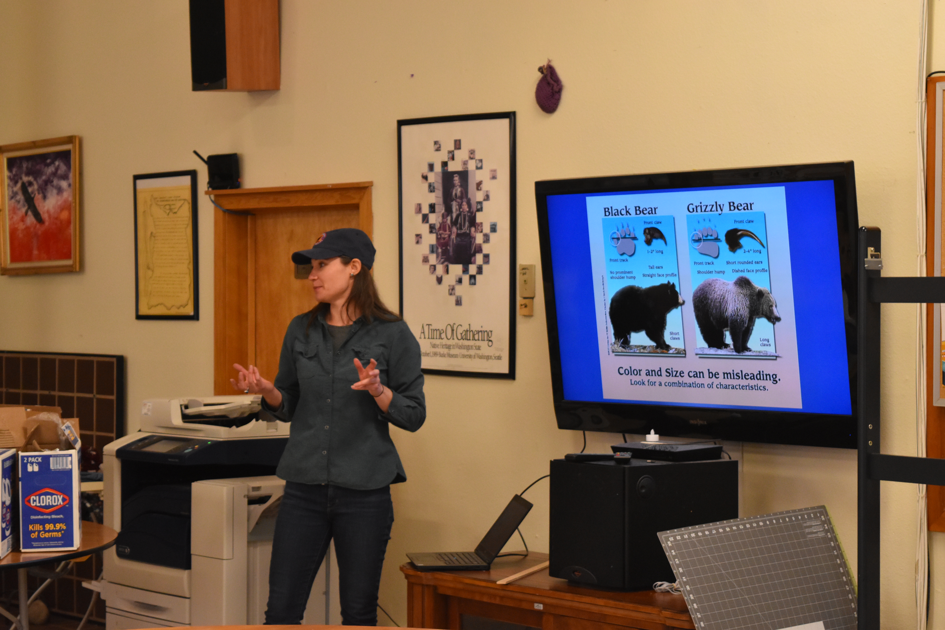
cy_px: 315
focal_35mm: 82
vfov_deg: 16.6
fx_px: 2165
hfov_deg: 24.6
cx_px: 472
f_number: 5.6
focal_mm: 55
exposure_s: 1/60
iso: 2200
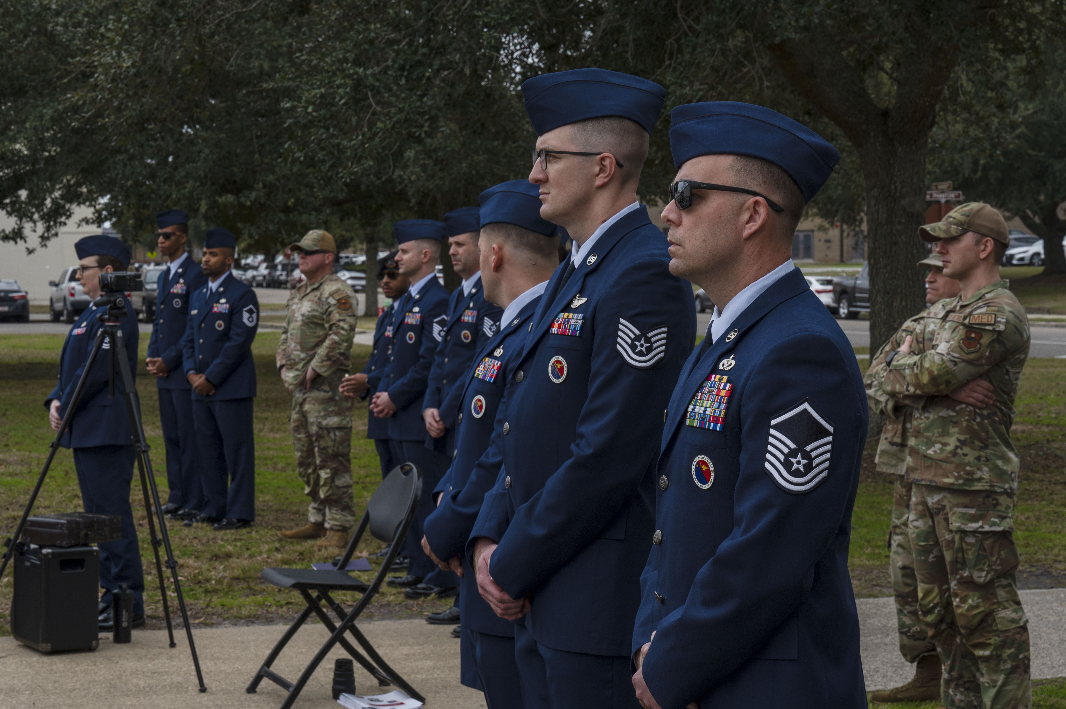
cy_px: 380
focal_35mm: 76
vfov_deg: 17.9
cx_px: 504
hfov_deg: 26.7
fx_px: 2249
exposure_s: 1/200
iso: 160
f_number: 14
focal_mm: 70
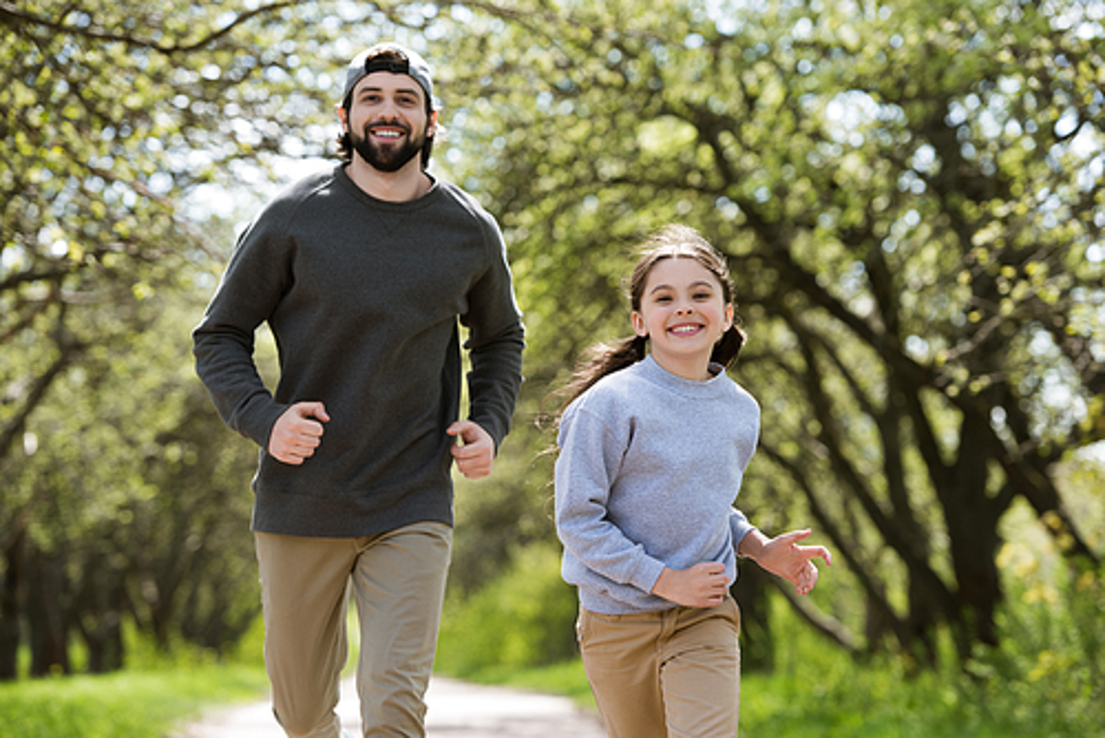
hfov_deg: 16.8
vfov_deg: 11.3
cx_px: 552
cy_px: 369
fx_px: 3747
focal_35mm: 122
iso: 200
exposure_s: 1/640
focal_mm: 122
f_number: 4
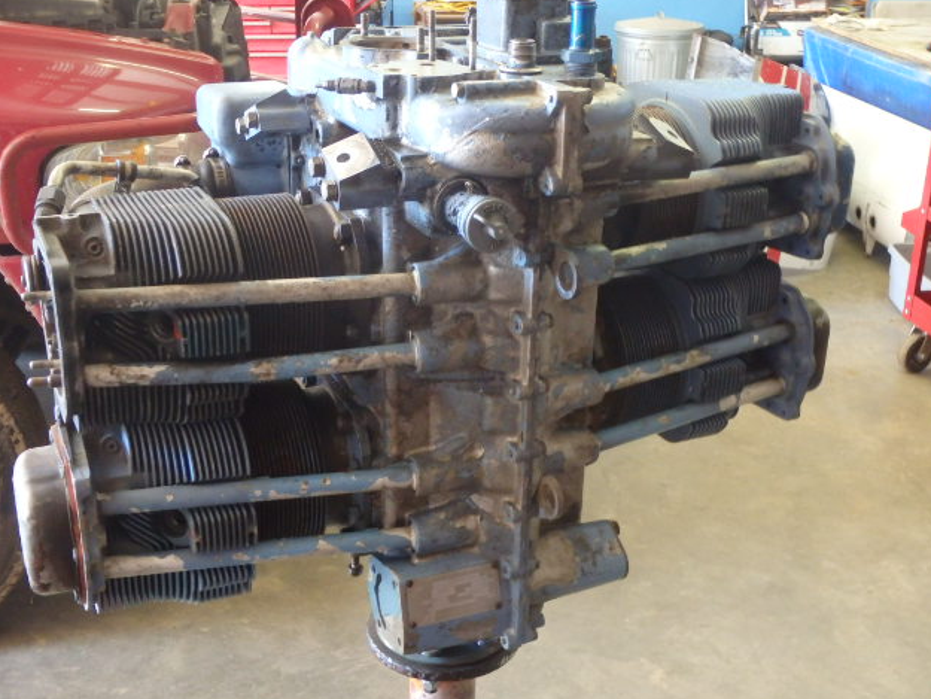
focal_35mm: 44
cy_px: 347
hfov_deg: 42.9
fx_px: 1184
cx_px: 474
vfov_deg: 32.9
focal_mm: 7.7
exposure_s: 1/13
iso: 800
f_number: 4.8
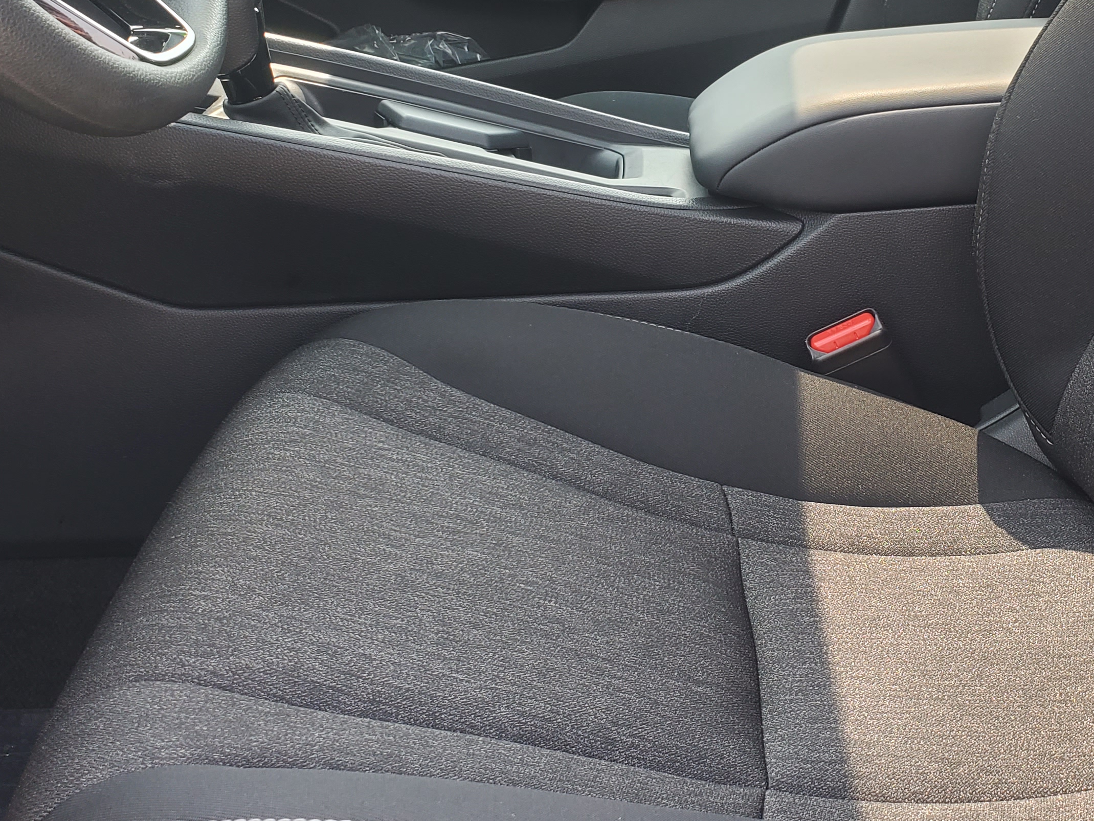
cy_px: 236
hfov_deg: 38.8
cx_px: 618
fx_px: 1549
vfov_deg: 29.4
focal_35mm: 49
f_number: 2.4
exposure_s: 1/120
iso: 64
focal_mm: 4.3
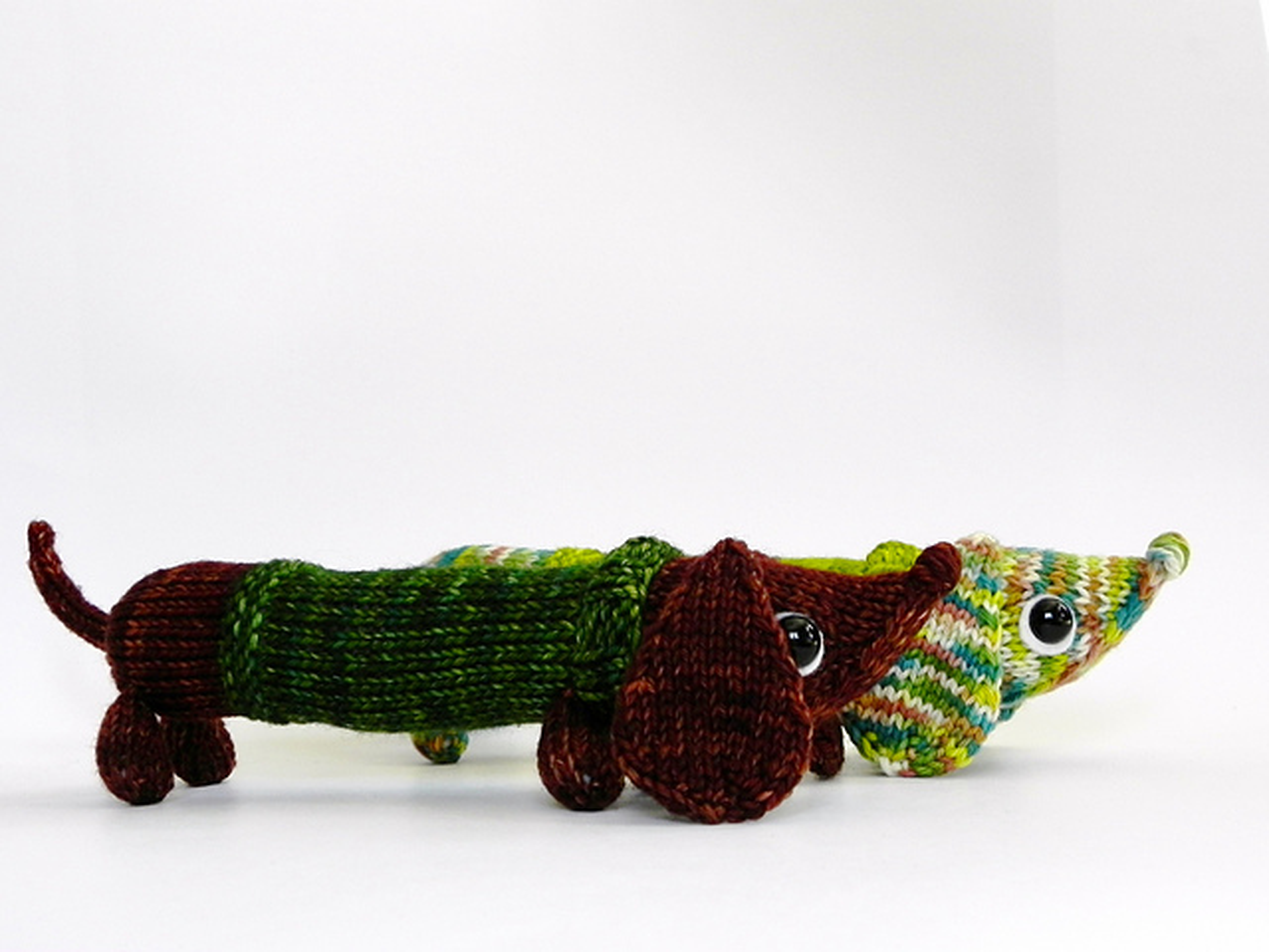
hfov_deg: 36.8
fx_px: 1906
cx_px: 634
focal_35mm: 52
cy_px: 476
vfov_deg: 28.0
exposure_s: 1/35.5
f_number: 3.5
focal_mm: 9.2
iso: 160
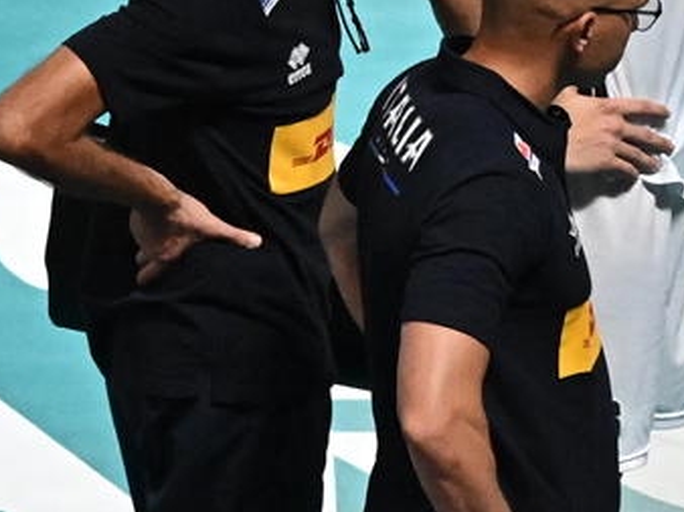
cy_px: 15
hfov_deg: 2.8
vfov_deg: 2.1
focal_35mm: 712
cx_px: 1526
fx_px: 14059
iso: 5600
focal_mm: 100
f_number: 4.5
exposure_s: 1/1000
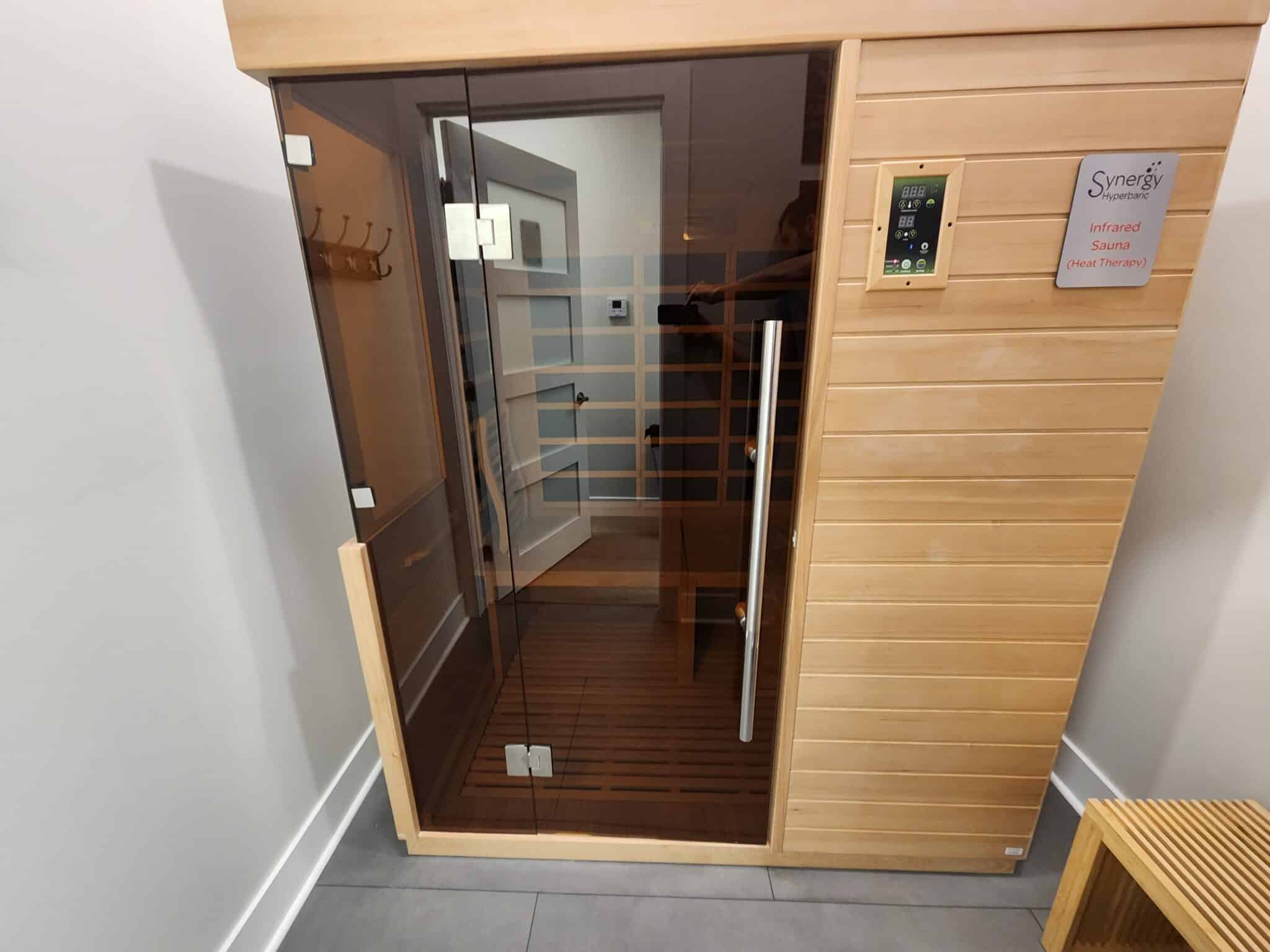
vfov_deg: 89.9
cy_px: 476
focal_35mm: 13
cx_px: 635
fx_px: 477
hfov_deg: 106.2
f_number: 2.2
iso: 320
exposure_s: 1/30
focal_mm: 2.2
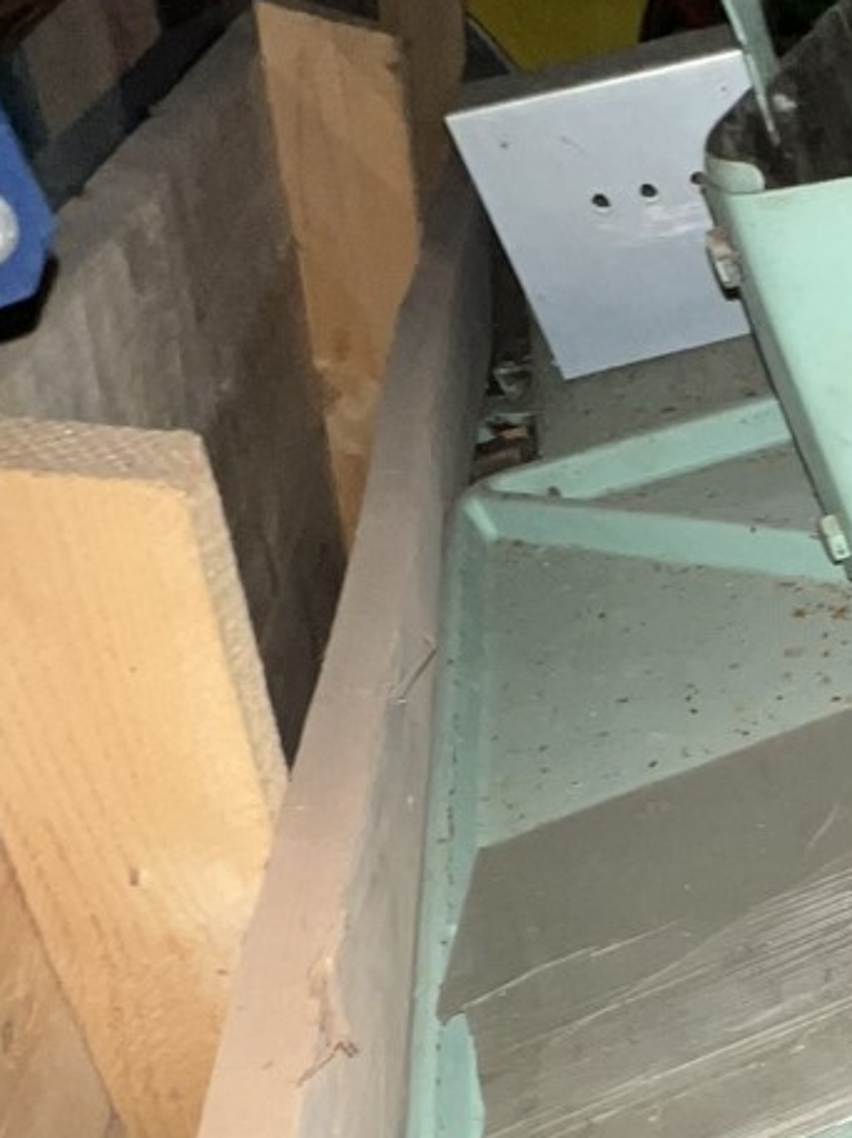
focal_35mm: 41
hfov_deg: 26.0
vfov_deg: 39.8
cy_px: 1160
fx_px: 1347
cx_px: 1273
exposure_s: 1/32
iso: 64
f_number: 1.8
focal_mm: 1.57
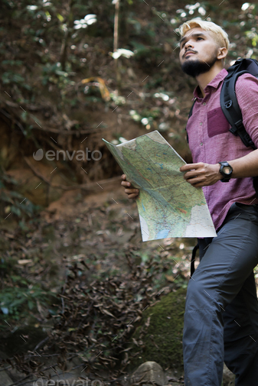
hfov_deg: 13.0
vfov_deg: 19.4
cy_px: 149
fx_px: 1128
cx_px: 180
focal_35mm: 105
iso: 500
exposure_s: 1/100
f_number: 2.8
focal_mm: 60
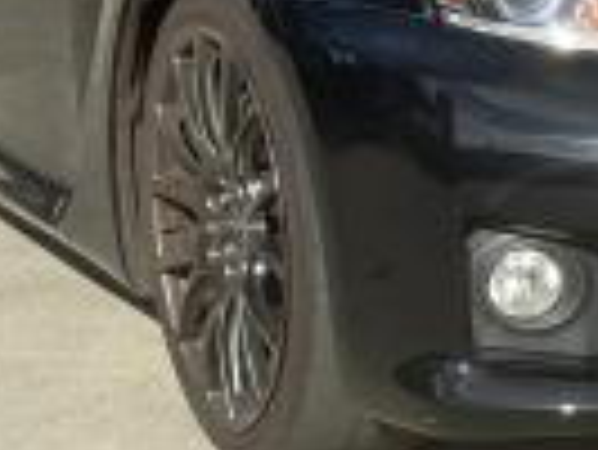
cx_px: 598
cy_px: 14
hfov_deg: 10.8
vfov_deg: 8.1
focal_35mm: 182
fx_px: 3147
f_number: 1.78
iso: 64
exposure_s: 1/3876
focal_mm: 6.86
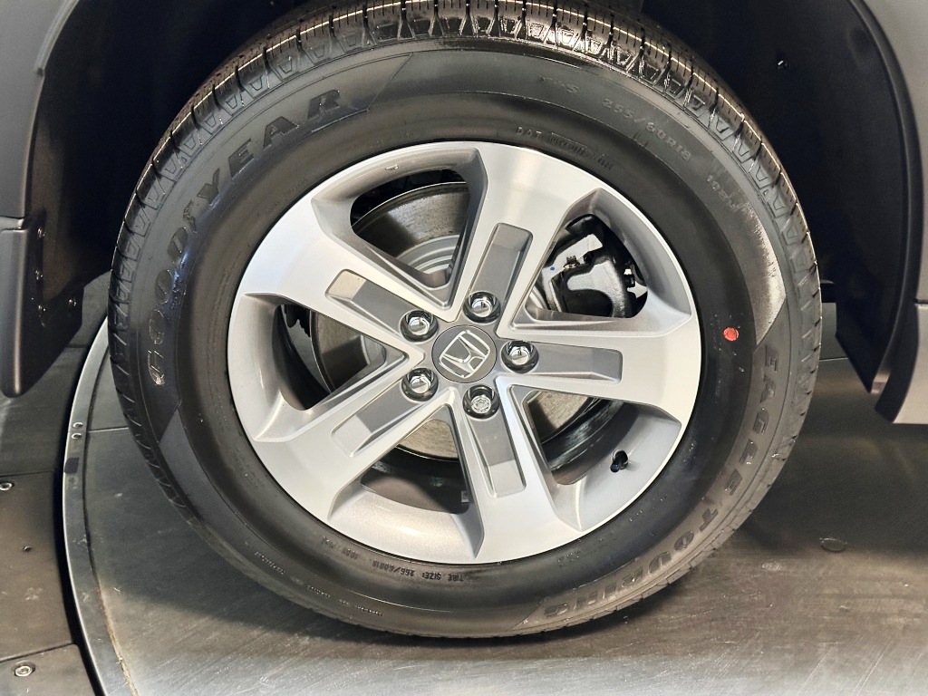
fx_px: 1287
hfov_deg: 39.7
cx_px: 464
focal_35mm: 48
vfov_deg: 30.3
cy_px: 348
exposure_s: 1/30
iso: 500
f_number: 1.78
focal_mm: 6.86
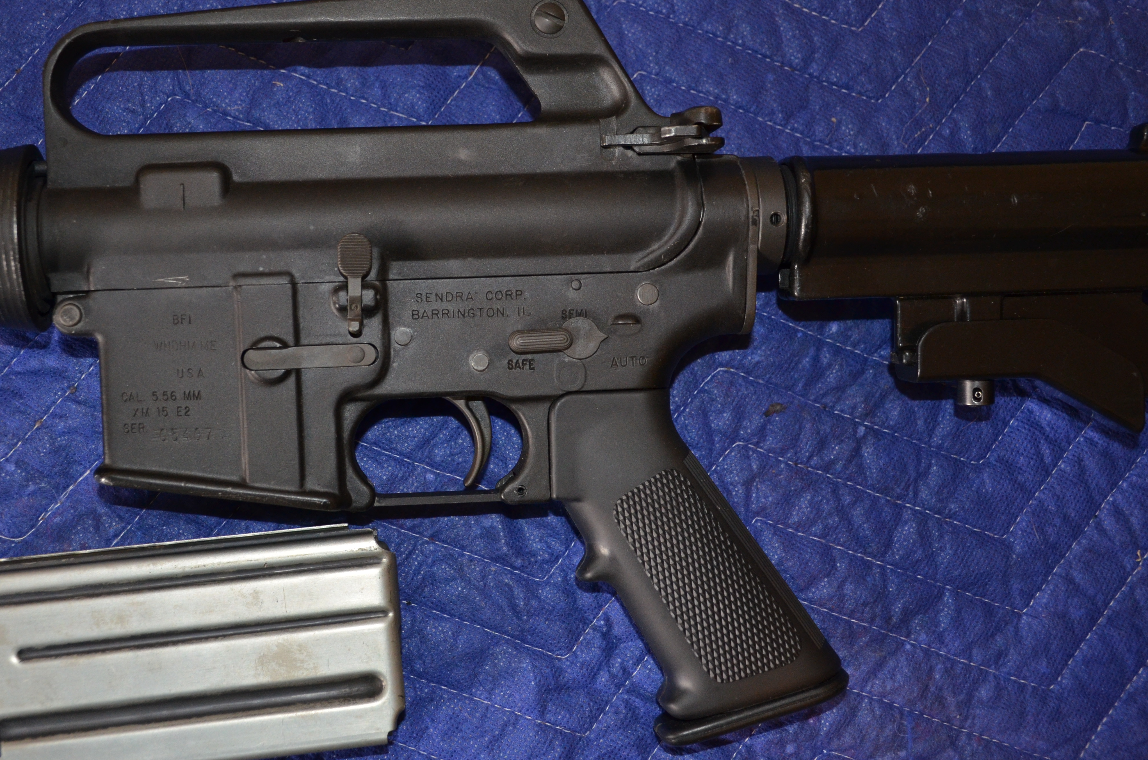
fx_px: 1496
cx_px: 493
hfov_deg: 41.9
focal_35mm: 47
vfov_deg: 28.5
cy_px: 369
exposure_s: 1/60
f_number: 3.8
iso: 800
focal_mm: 26
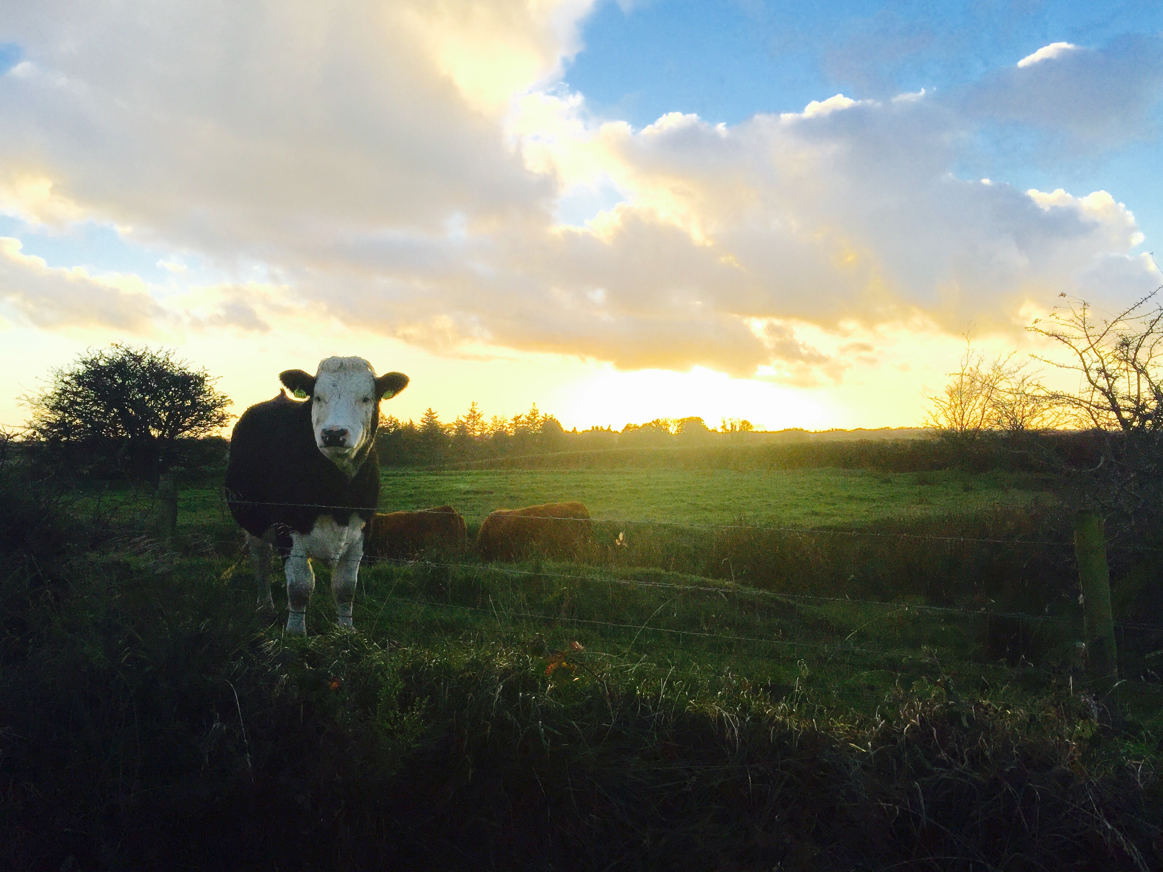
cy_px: 429
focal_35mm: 30
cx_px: 588
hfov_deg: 60.0
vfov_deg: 46.8
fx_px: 1008
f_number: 2.2
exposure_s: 1/1582
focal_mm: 4.15
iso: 32
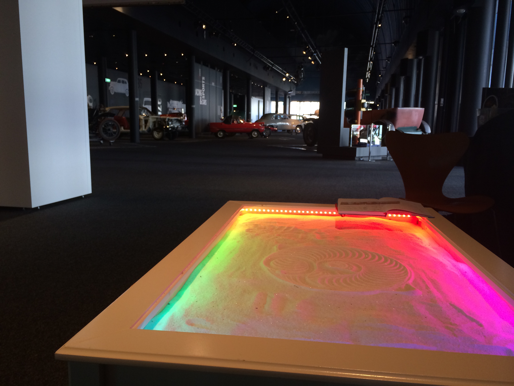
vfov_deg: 46.8
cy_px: 193
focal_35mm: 30
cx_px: 257
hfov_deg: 60.0
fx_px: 445
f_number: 2.2
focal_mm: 4.12
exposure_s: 1/30
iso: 100
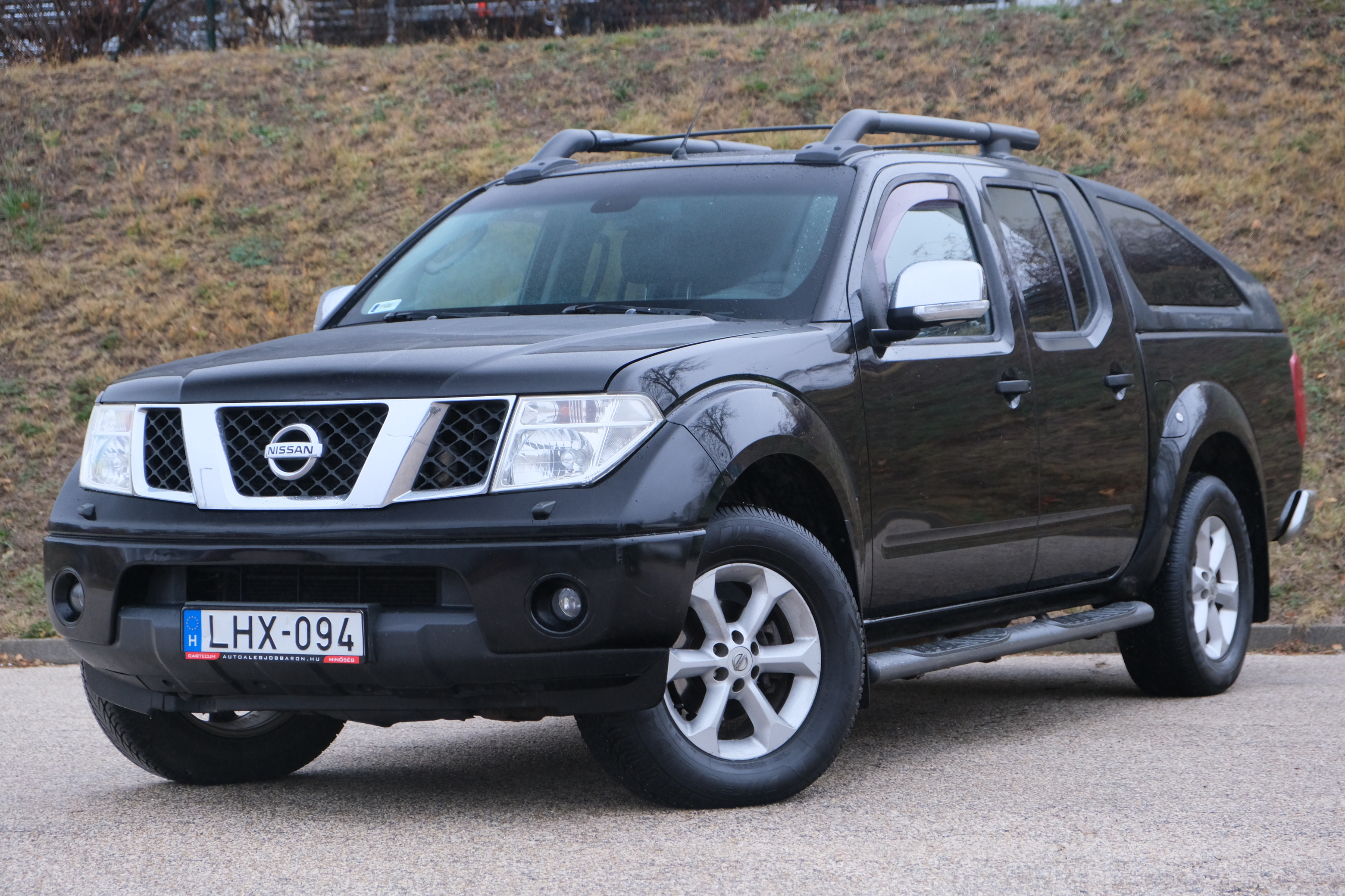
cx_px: 672
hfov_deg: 24.5
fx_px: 3101
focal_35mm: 83
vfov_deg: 16.5
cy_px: 448
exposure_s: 1/160
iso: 1250
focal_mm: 55
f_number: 4
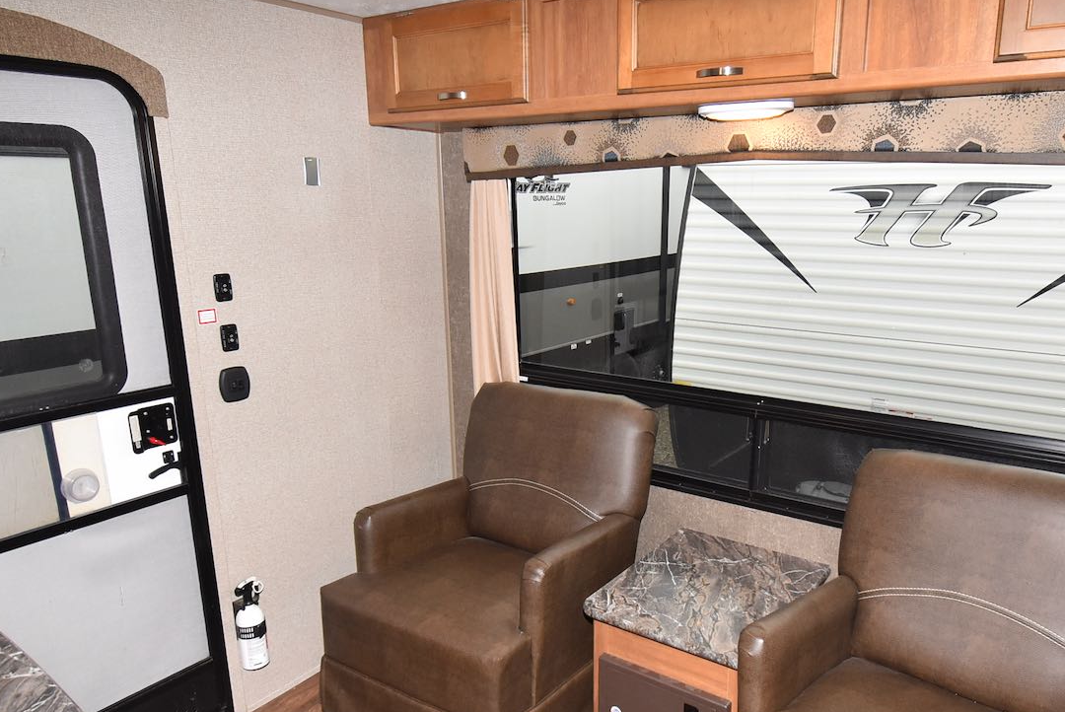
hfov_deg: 71.2
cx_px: 596
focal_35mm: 25
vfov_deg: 51.2
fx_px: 740
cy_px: 399
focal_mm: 10
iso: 800
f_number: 5.6
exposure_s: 1/125
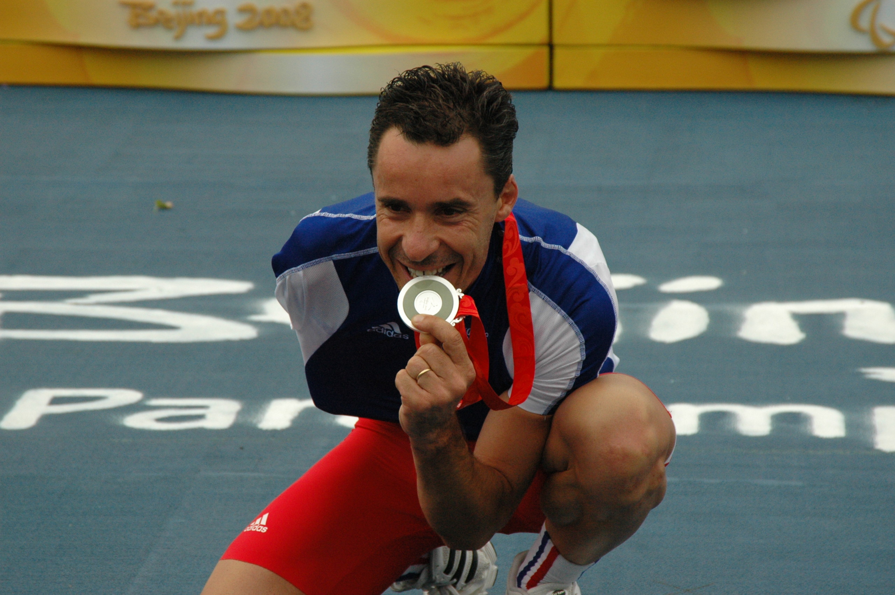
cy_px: 298
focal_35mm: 153
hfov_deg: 13.4
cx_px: 448
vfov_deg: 9.0
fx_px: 3800
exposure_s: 1/1000
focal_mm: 102
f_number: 8
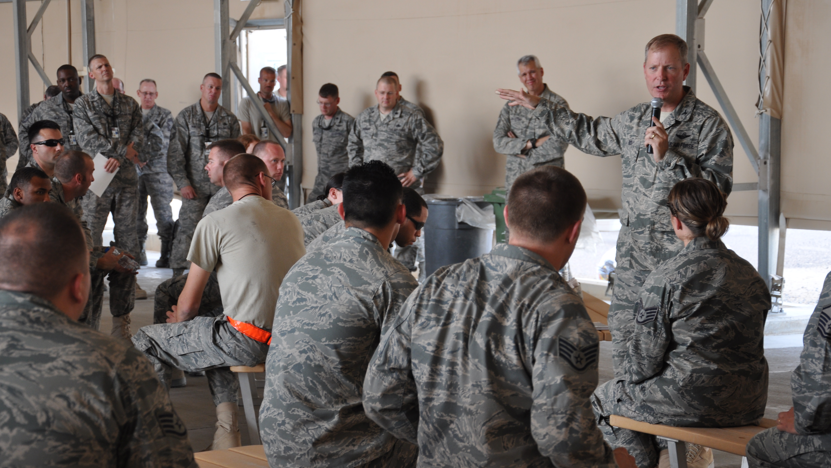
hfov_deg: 25.9
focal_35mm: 82
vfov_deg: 14.7
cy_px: 218
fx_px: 1807
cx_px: 415
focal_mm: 52
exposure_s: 1/100
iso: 320
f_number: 5
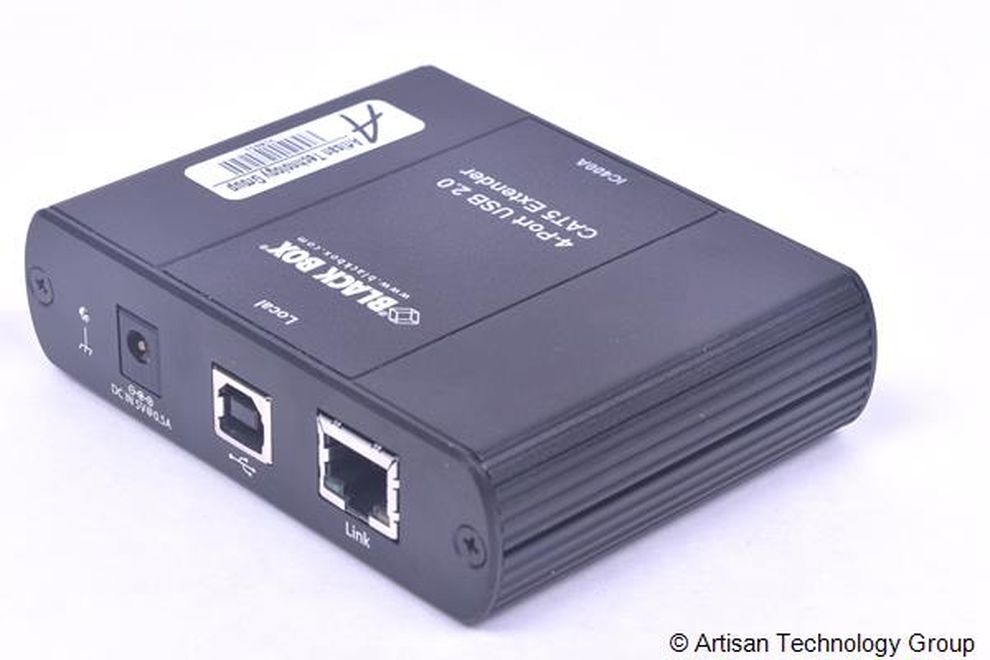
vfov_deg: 16.6
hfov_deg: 24.6
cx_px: 495
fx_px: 2269
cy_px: 330
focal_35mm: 82
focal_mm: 55
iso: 200
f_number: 11
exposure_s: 1/200
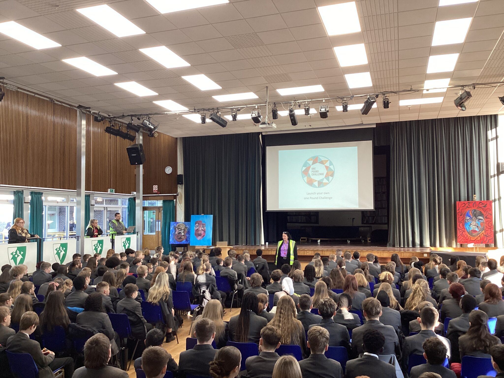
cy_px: 189
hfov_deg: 58.4
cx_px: 252
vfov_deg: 45.4
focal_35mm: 31
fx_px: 451
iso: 100
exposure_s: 1/50
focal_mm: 3.3
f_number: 2.4
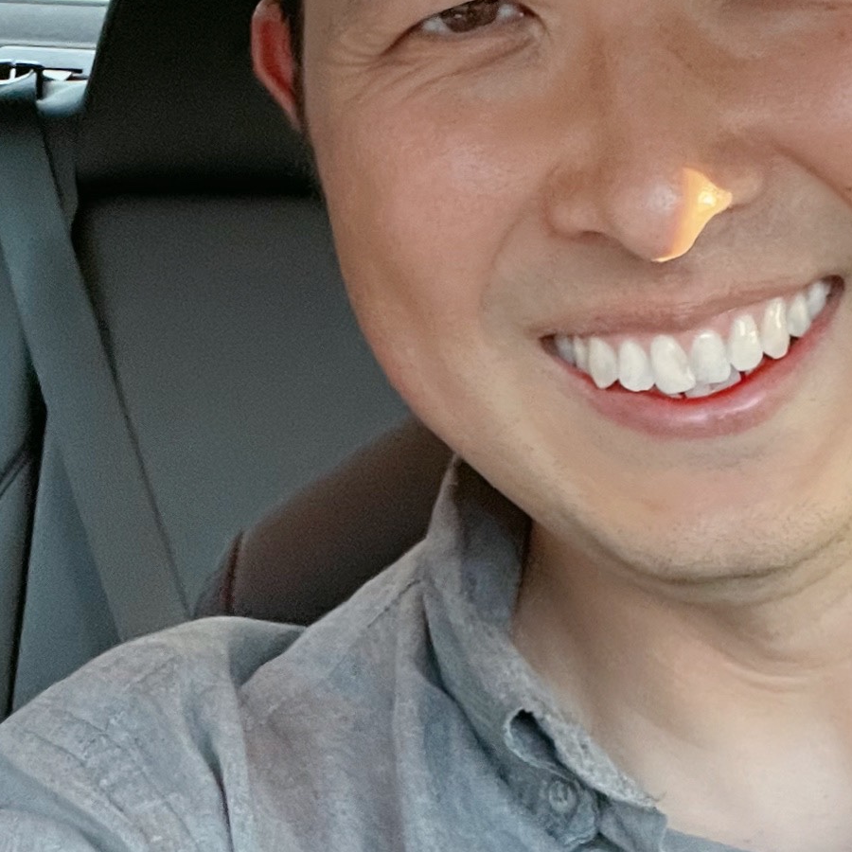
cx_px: 74
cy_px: 610
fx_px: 2534
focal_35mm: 91
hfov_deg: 18.7
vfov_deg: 19.0
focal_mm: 2.71
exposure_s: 1/60
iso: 320
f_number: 2.2
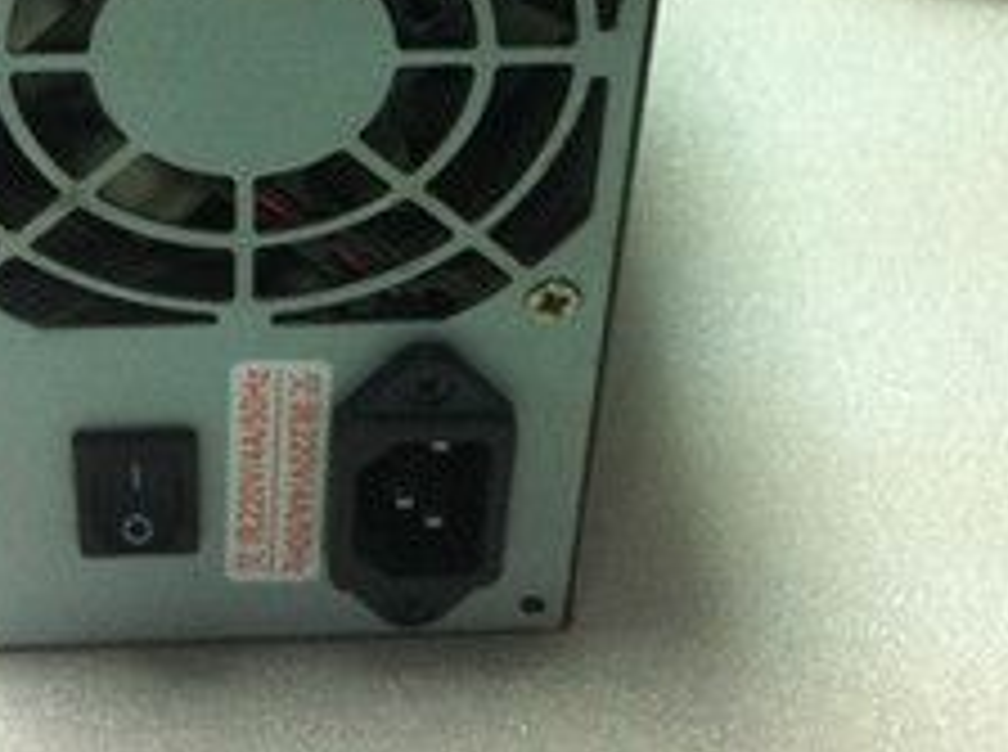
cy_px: 88
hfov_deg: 25.0
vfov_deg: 18.5
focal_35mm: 78
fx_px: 2266
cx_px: 342
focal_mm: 3.85
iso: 160
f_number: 2.8
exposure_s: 1/15
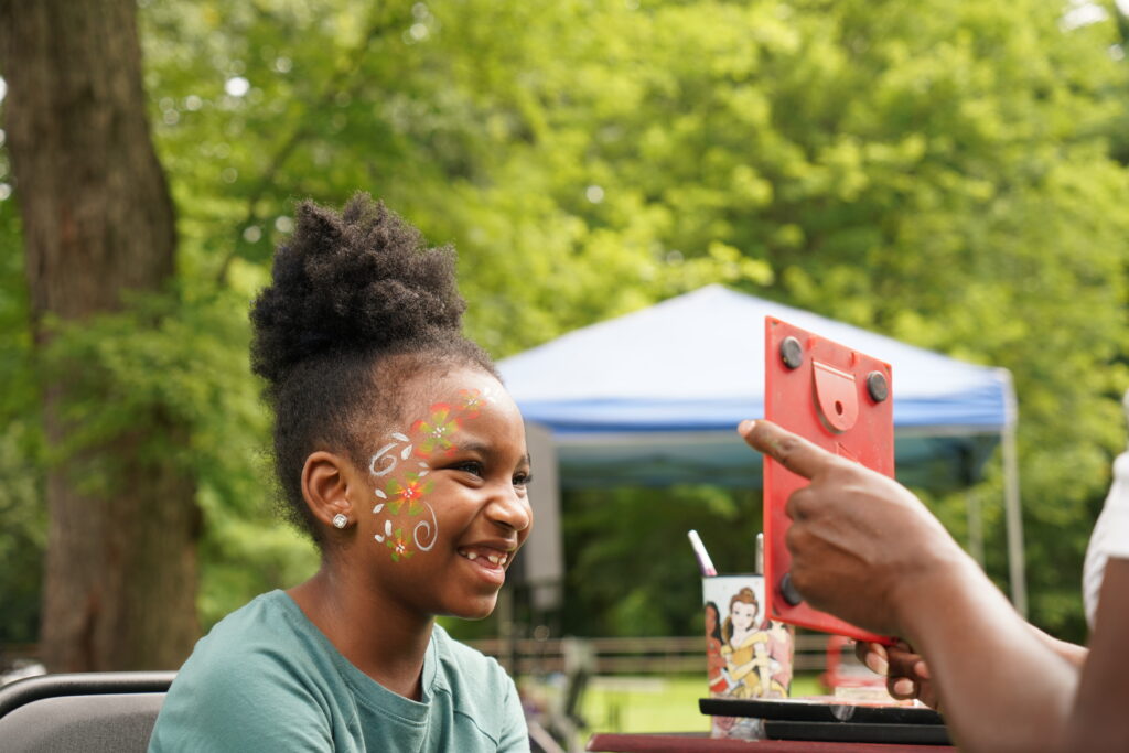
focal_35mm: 60
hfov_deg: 33.4
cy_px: 376
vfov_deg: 22.6
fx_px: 1882
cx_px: 564
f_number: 5
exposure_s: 1/200
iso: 320
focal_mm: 60
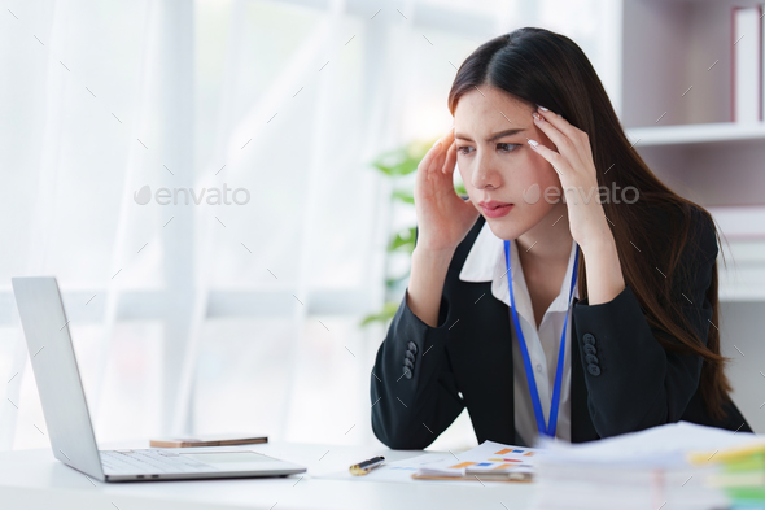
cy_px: 255
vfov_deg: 16.1
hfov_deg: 23.9
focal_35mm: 85
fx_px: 1806
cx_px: 382
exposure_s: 1/500
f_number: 2
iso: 250
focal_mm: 85
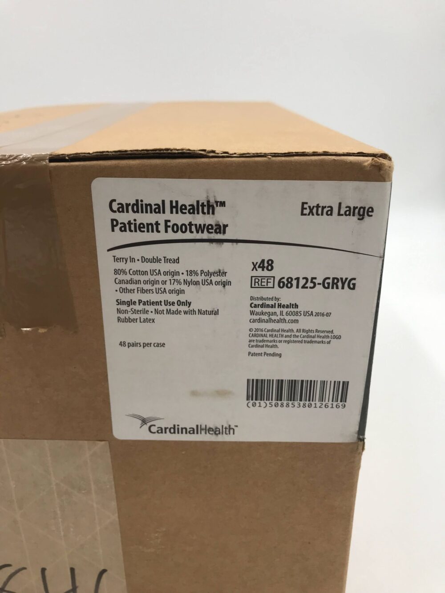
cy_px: 296
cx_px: 222
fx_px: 480
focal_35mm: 28
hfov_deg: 49.8
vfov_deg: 63.4
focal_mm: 3.99
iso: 32
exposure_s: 1/60
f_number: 1.8
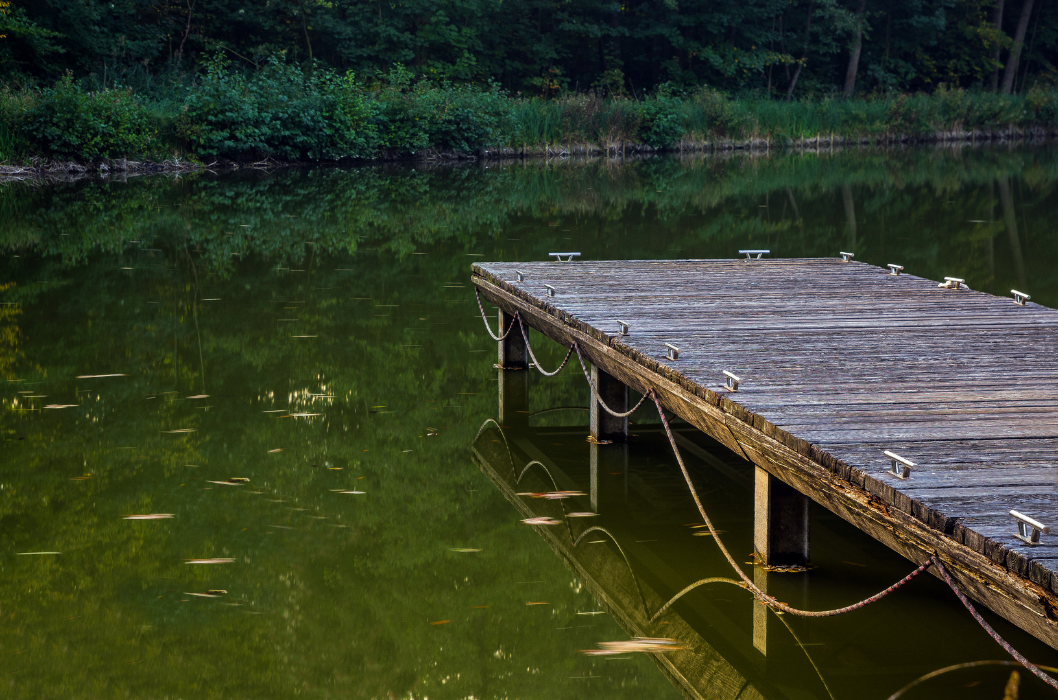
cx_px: 529
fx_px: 2199
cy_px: 350
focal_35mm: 75
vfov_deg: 18.1
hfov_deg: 27.0
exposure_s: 30
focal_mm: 50
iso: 100
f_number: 6.3
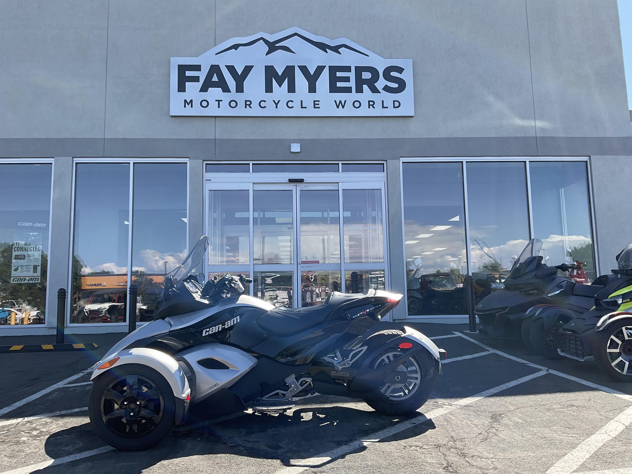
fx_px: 529
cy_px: 237
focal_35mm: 29
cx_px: 316
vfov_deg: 48.2
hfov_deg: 61.7
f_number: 1.8
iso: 16
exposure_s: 1/674
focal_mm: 3
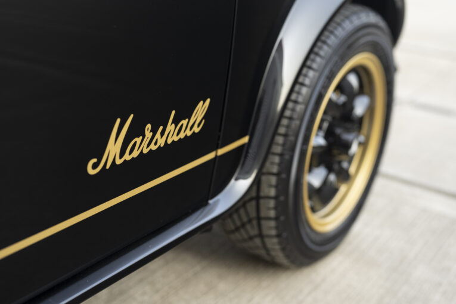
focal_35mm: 50
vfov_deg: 27.0
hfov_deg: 39.6
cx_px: 228
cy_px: 152
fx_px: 633
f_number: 2.8
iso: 100
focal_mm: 50
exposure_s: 1/60
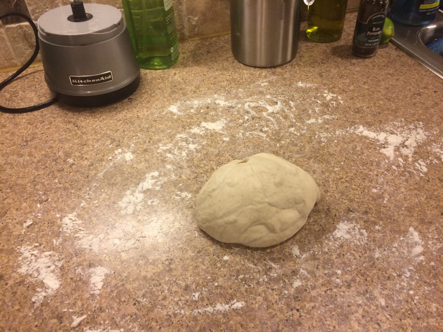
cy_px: 166
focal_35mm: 29
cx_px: 222
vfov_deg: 48.2
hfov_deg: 61.7
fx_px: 371
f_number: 2.2
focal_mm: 4.15
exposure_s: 1/30
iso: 100
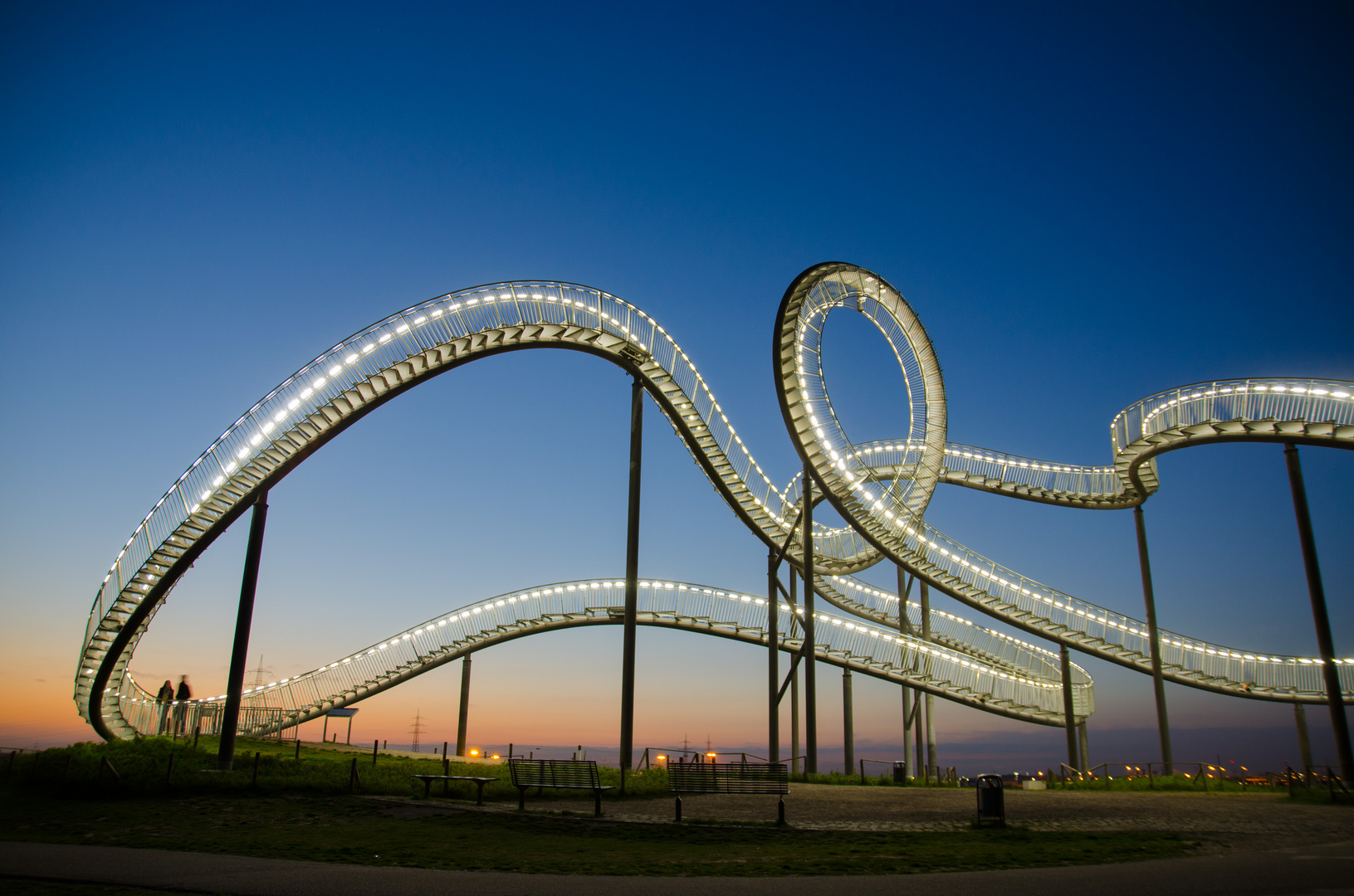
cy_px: 448
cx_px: 677
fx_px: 957
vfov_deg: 50.2
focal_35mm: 26
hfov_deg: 70.6
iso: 250
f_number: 2.8
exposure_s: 1/2.5
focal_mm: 17
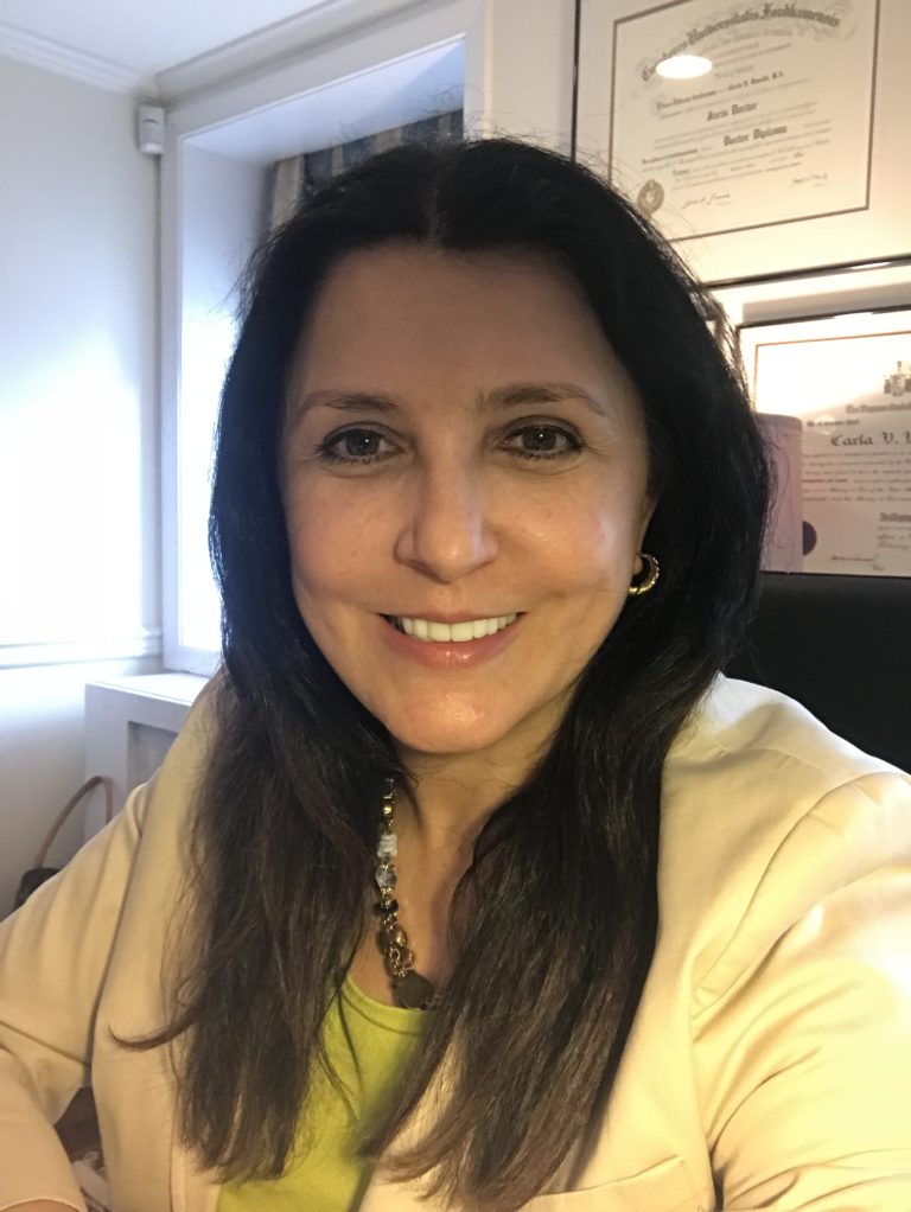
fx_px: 1121
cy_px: 606
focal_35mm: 32
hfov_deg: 44.2
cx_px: 456
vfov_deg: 56.8
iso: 125
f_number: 2.2
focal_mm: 2.87
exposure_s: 1/30
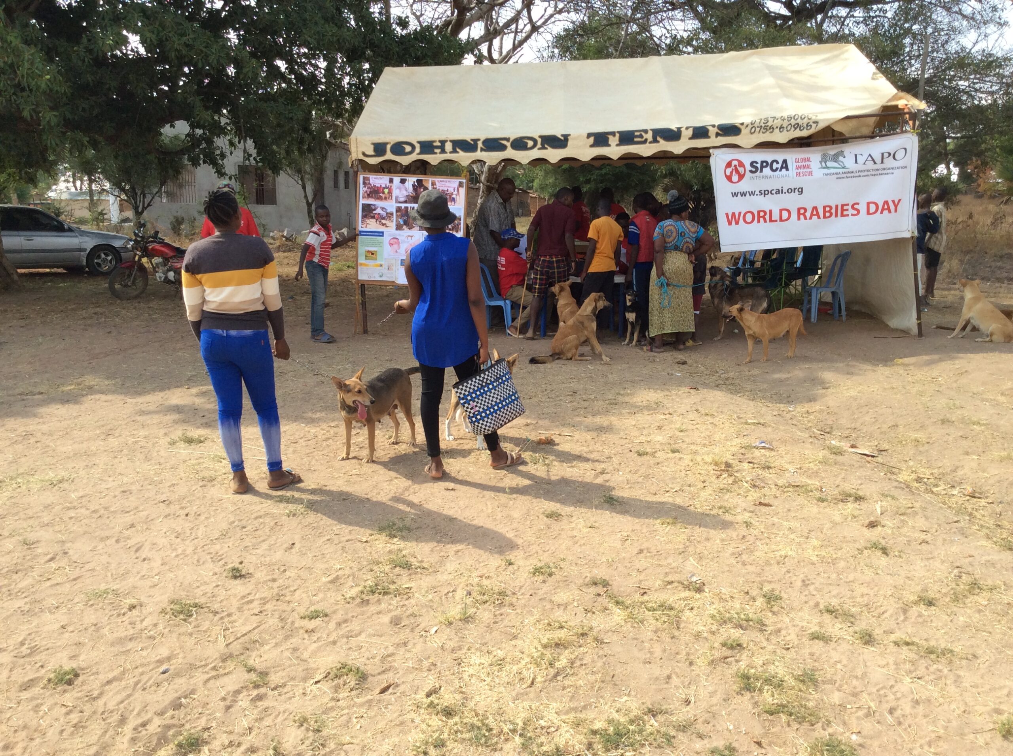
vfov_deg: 44.1
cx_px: 506
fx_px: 935
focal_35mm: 32
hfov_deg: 56.9
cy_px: 378
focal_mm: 3.3
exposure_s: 1/596
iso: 32
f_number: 2.4
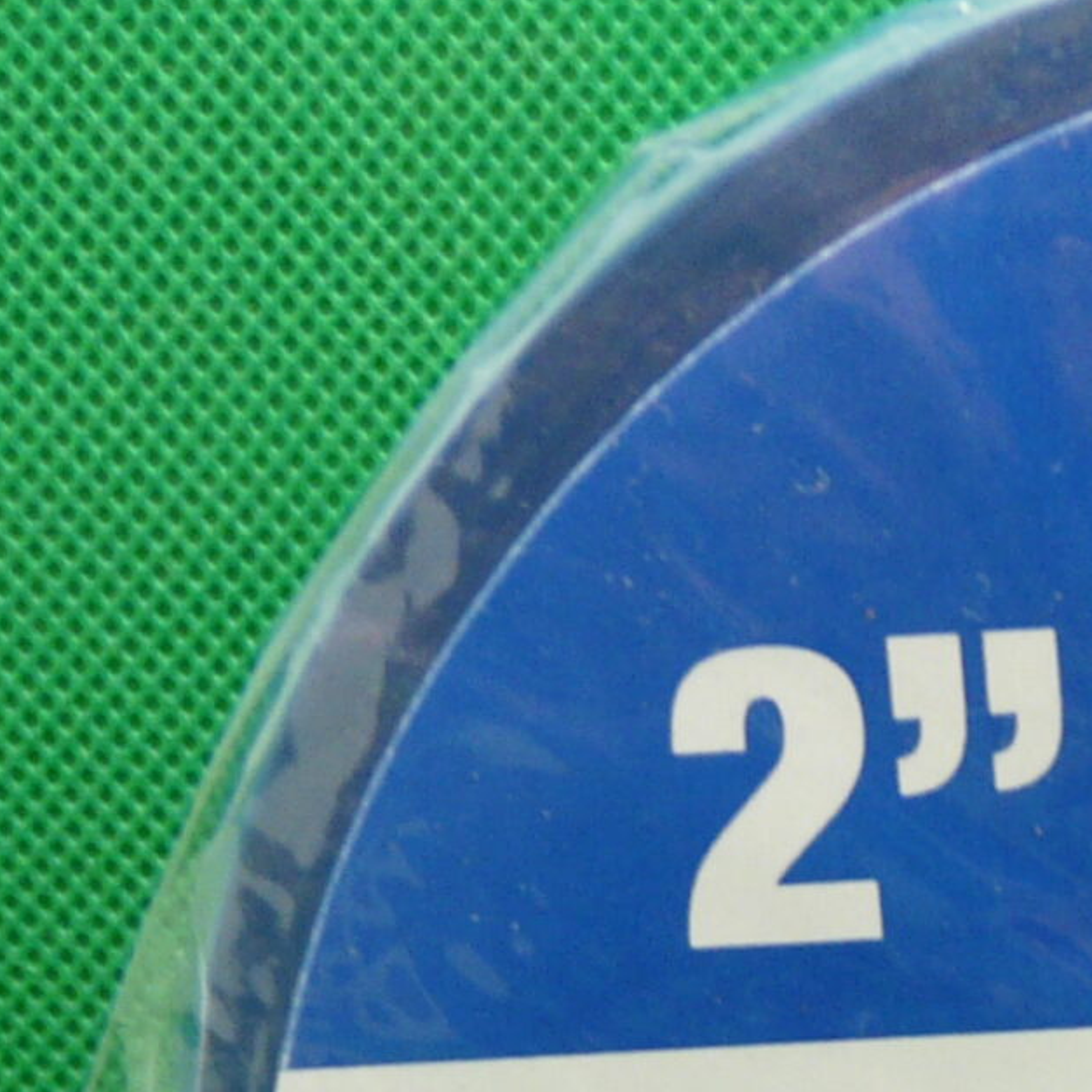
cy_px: 1315
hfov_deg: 16.0
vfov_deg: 16.5
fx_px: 3605
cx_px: 1552
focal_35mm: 101
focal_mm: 4.6
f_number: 2.8
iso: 125
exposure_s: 1/30
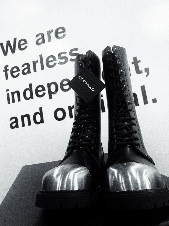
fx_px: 169
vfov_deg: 67.3
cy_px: 113
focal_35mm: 26
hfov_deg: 53.1
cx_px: 84
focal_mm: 4.25
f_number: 1.8
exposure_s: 1/60
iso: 160
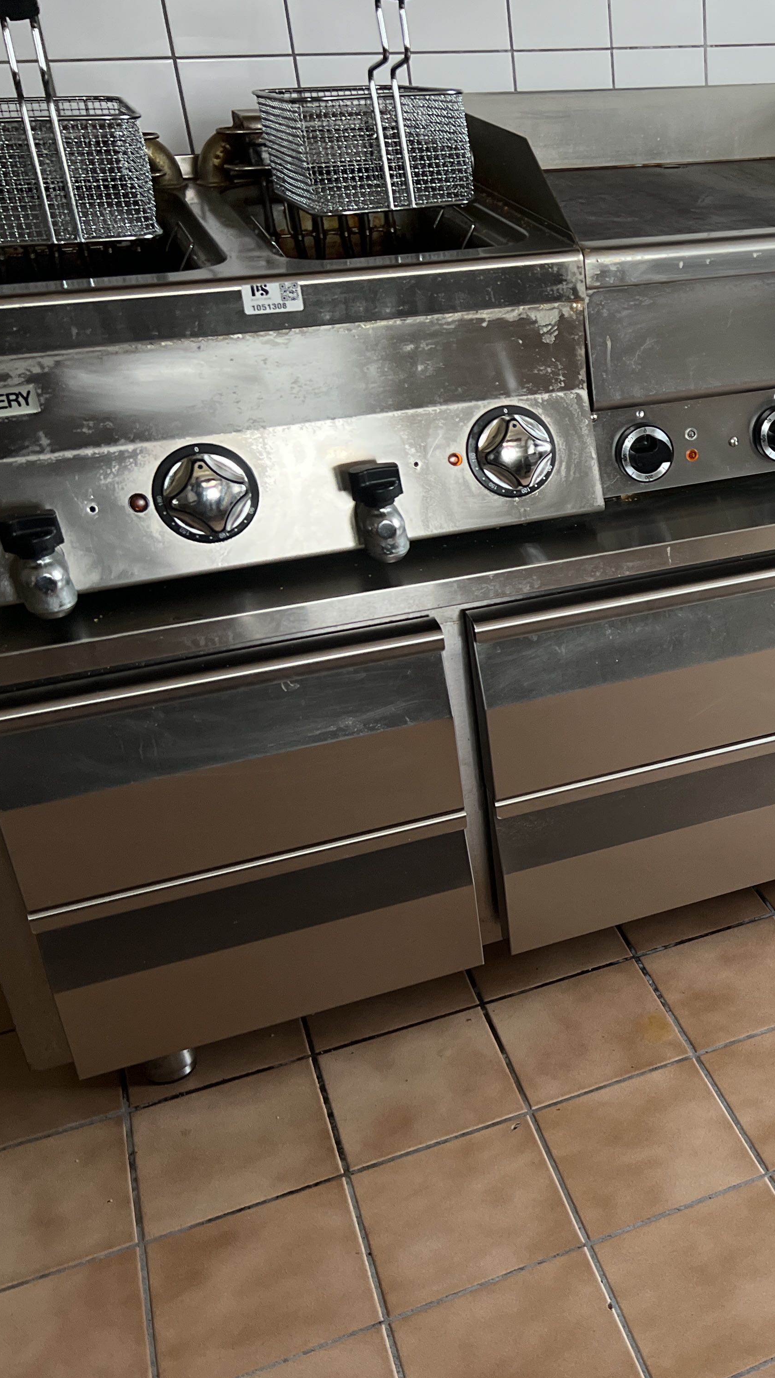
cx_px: 801
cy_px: 691
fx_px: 1388
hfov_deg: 28.9
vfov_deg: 52.8
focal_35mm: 38
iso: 400
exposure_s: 1/60
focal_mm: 5.7
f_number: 1.5
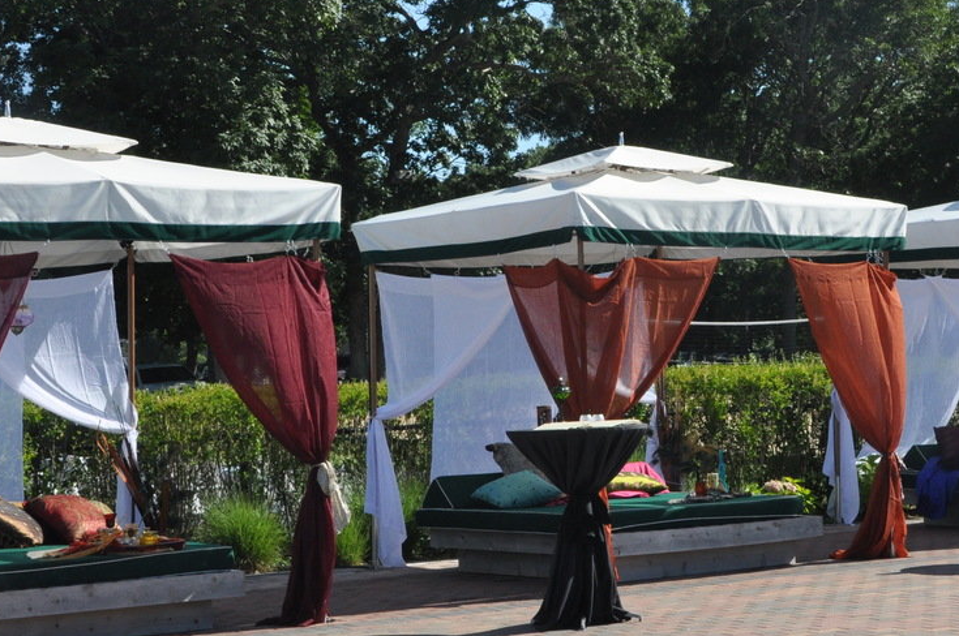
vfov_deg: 17.0
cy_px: 327
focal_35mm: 80
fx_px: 2128
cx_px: 624
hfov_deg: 25.3
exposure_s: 1/640
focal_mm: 28
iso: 640
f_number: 14
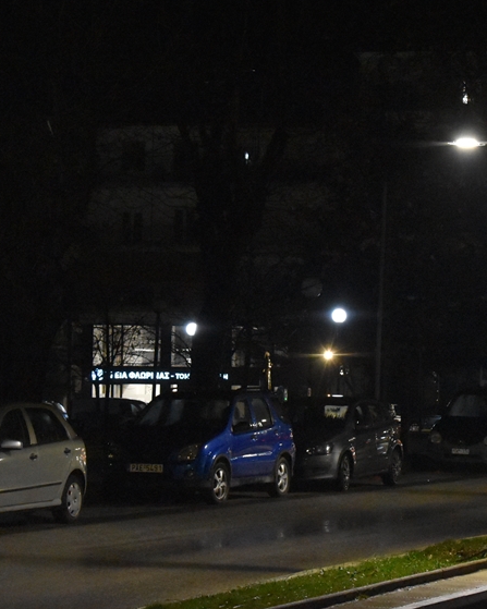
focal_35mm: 142
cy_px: 299
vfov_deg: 13.6
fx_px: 2557
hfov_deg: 10.8
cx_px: 443
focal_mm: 55
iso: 7200
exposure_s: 1/125
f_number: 5.6
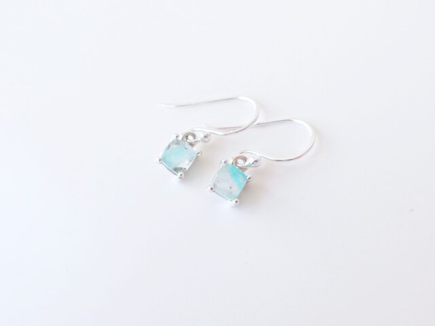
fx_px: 377
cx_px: 218
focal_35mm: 30
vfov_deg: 46.8
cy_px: 163
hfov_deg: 60.0
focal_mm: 5.4
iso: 250
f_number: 3.2
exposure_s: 1/125
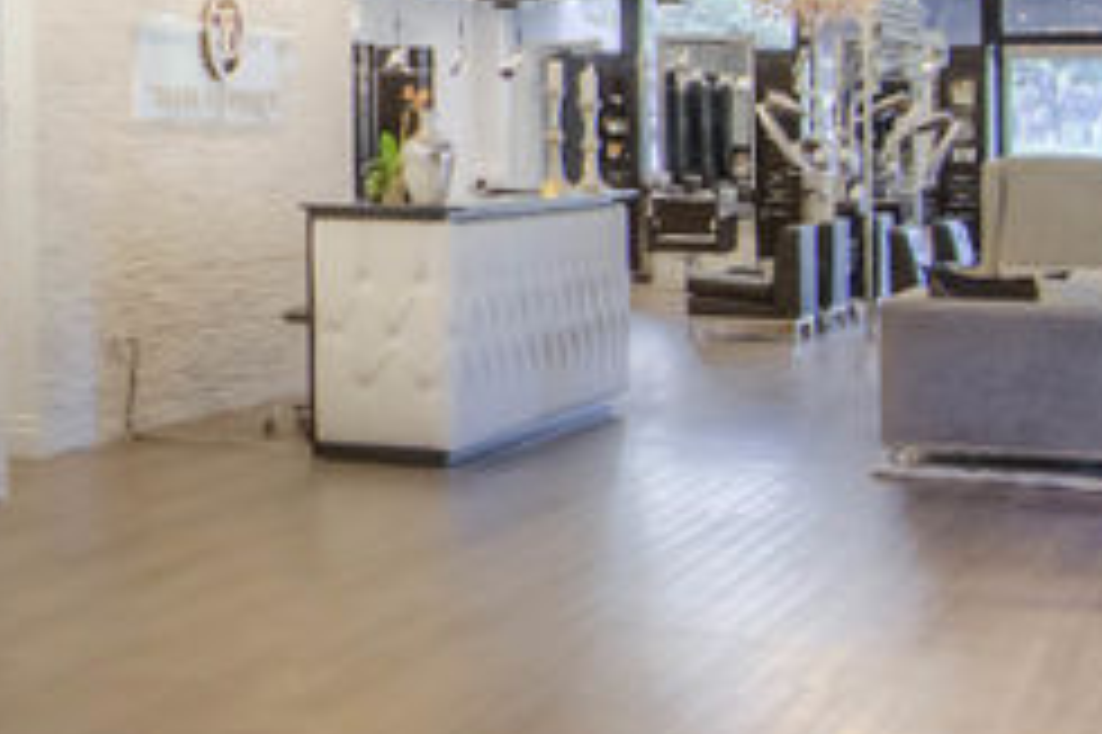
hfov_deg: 22.9
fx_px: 2447
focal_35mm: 80
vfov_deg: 16.8
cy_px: 59
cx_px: -288
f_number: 5.6
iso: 160
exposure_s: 1/8
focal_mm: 14
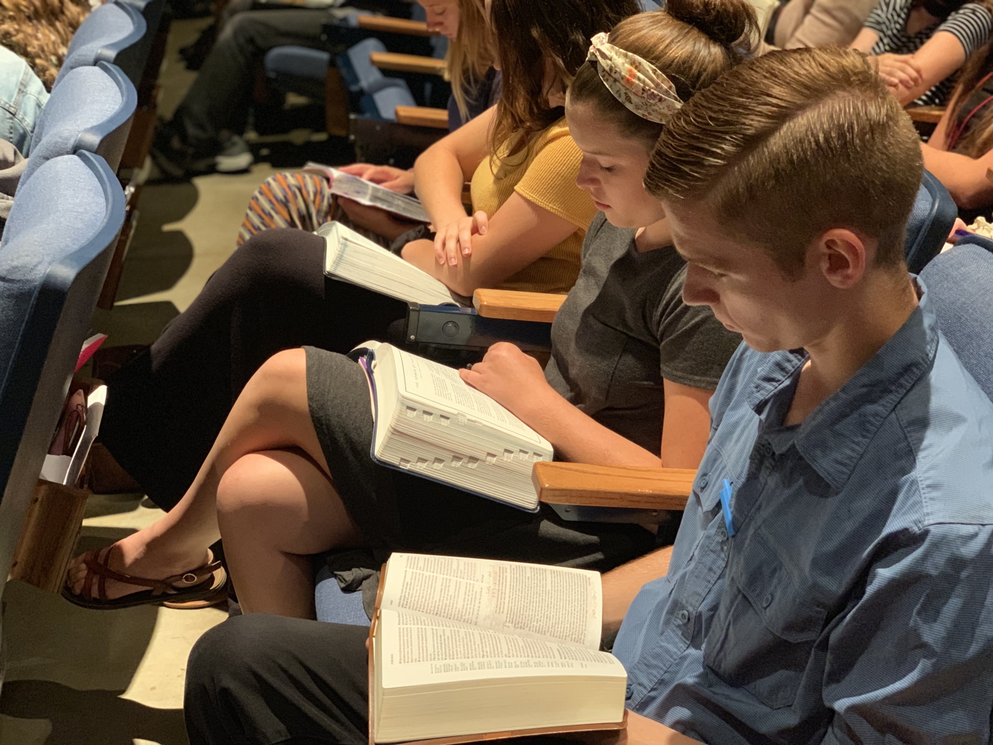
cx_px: 496
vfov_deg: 28.0
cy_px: 372
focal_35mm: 52
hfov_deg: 36.8
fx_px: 1492
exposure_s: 1/40
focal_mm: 6
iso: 500
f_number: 2.4
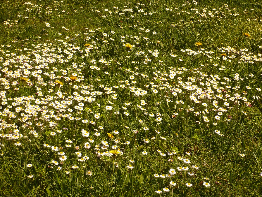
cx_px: 131
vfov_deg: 14.1
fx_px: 795
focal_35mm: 105
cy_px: 98
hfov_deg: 18.7
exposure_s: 1/500
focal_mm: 17.4
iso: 100
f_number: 5
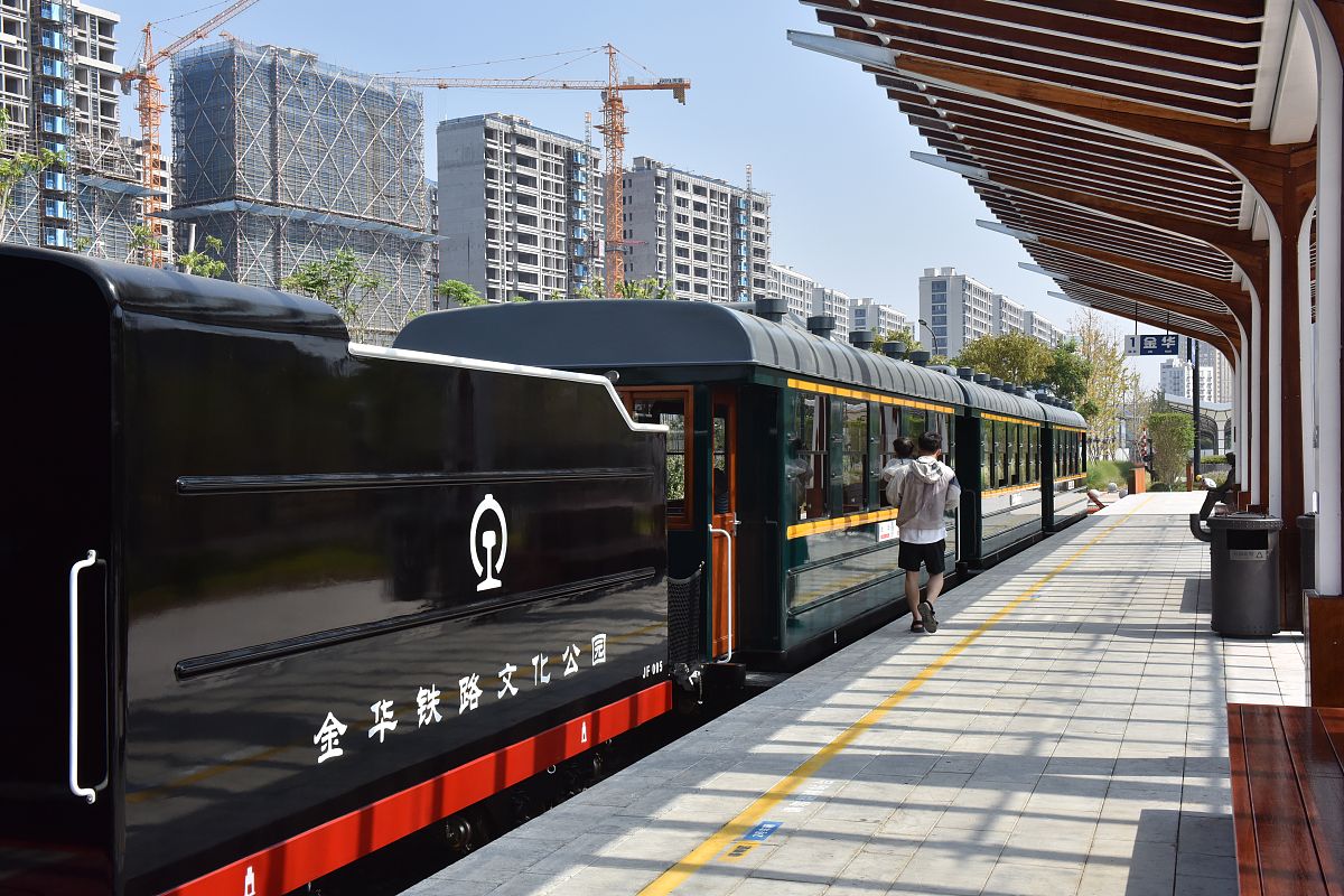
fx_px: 1493
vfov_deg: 33.4
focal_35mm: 40
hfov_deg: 48.5
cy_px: 448
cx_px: 672
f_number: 13
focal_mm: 40
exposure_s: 1/640
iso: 1000
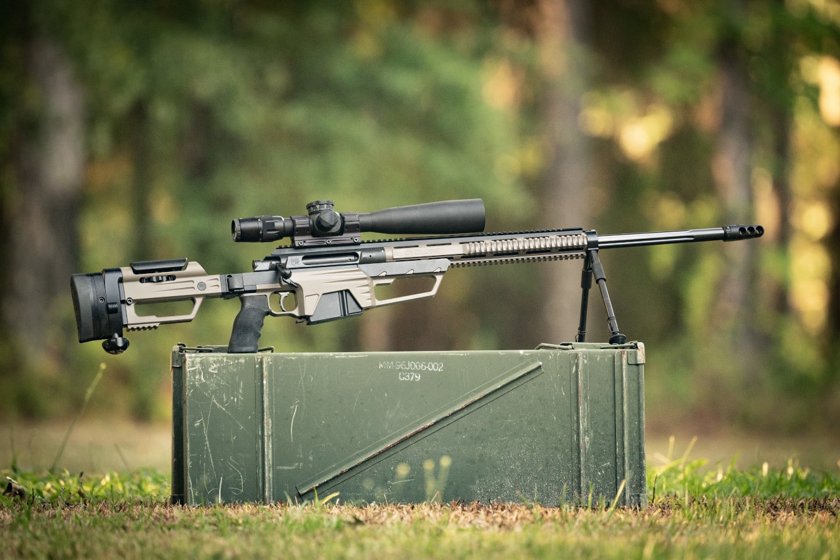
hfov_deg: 6.9
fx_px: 6999
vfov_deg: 4.6
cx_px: 420
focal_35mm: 300
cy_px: 280
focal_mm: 200
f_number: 2.8
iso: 1600
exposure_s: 1/320
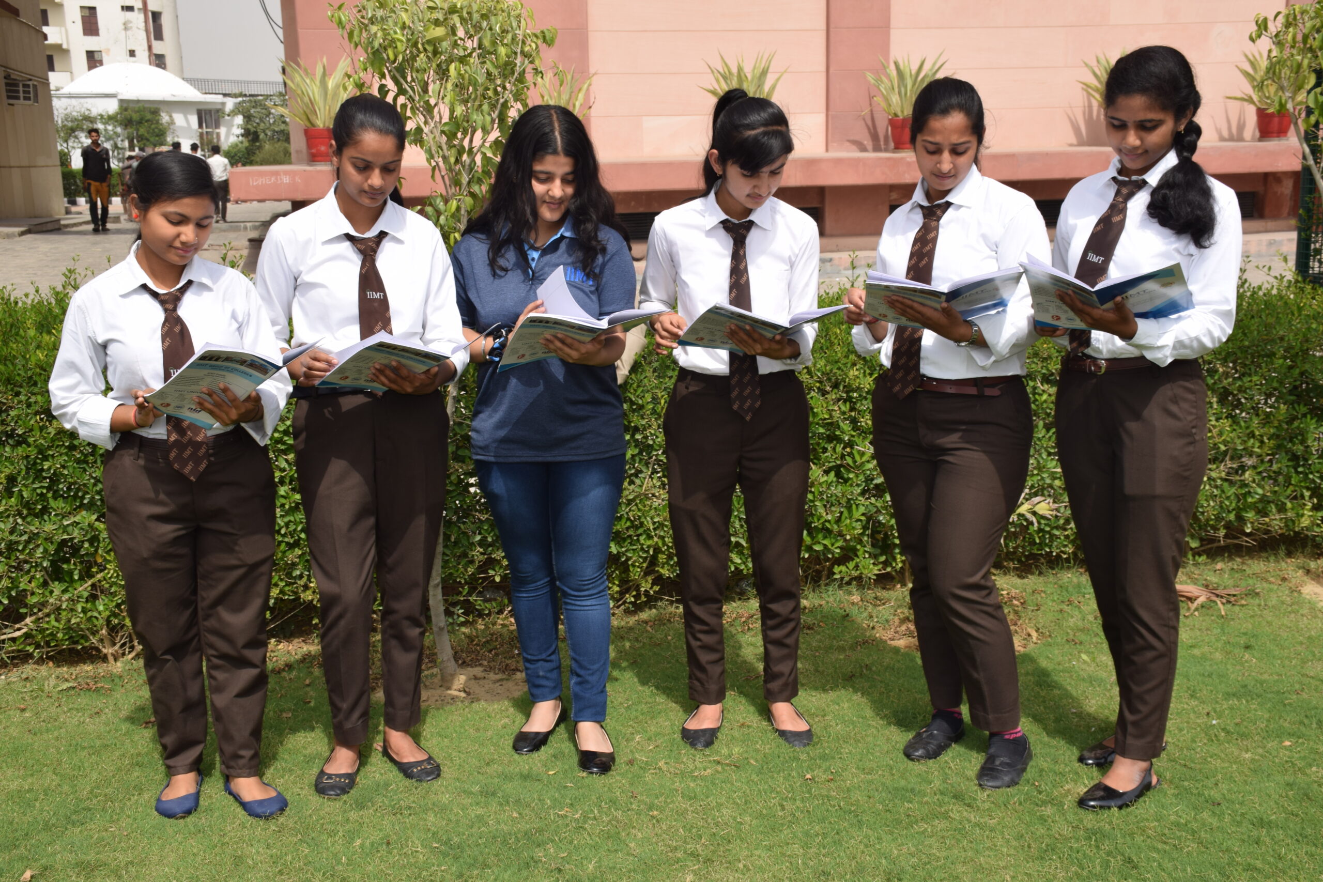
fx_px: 1488
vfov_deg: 33.0
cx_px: 662
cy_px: 441
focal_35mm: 40
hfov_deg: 47.9
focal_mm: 27
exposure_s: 1/200
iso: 100
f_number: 10
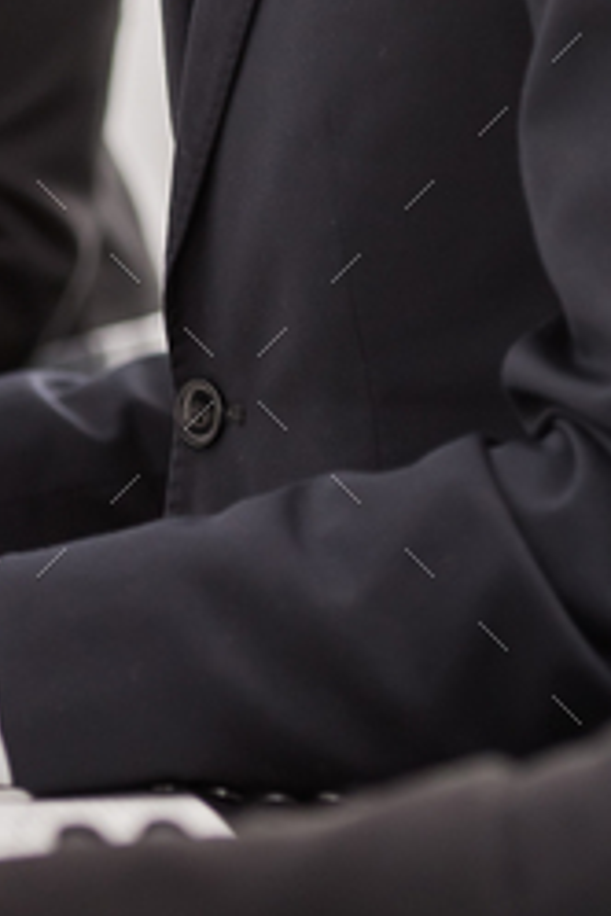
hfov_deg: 4.2
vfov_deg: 6.3
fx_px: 8324
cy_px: -202
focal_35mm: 327
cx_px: 217
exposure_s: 1/250
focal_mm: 92
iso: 400
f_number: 3.2
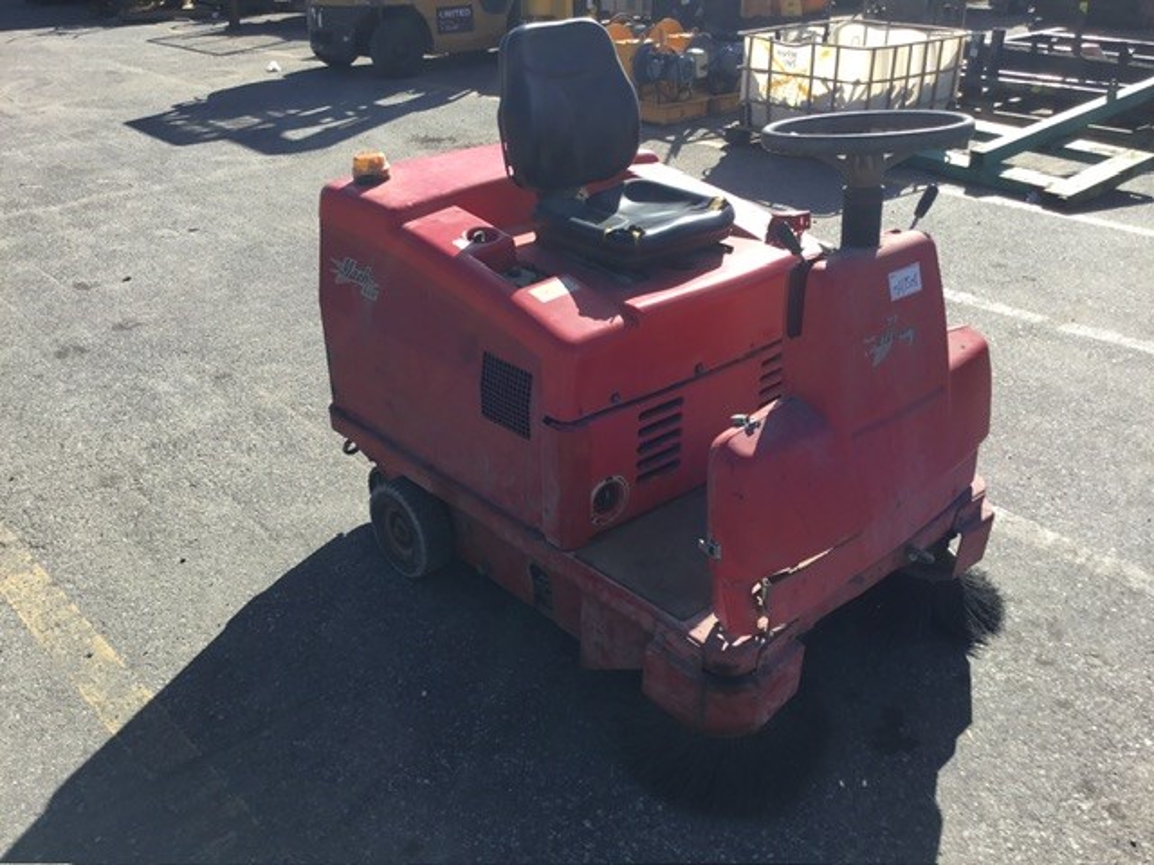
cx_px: 577
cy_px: 432
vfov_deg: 45.4
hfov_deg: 58.4
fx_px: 1033
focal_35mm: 31
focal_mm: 3.3
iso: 25
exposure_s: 1/652
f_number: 2.4
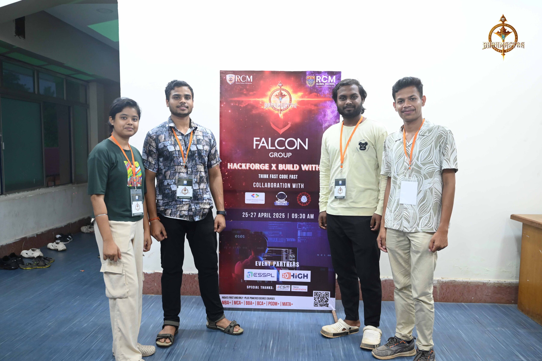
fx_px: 1279
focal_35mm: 85
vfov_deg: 16.0
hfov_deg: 23.9
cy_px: 180
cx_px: 271
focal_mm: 85
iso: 640
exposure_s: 1/250
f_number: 1.8
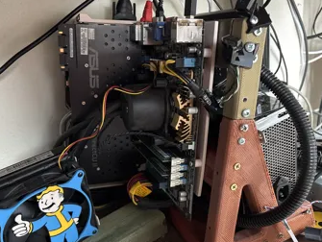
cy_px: 135
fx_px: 289
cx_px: 149
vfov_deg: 45.4
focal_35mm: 31
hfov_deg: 58.2
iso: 640
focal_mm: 5.96
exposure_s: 1/31
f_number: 1.6
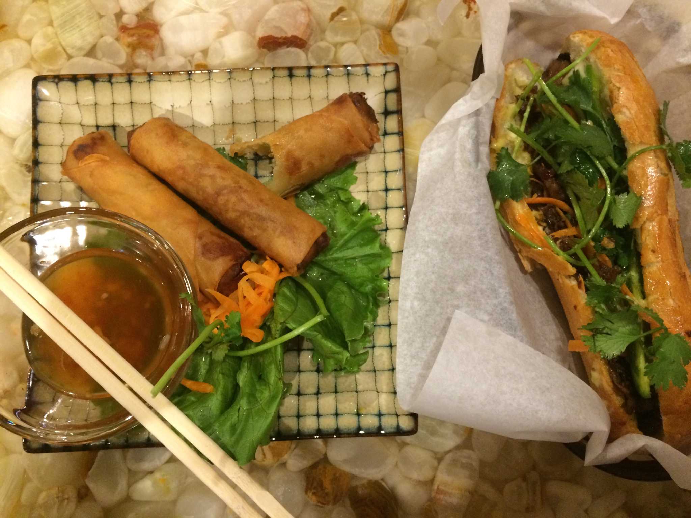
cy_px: 259
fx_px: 579
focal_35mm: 29
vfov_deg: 48.2
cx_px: 346
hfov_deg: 61.7
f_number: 2.2
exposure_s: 1/20
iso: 320
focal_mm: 4.15
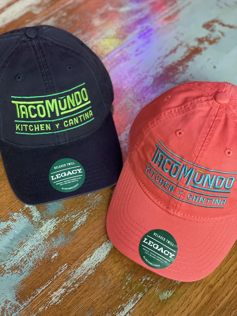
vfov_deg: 36.8
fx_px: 475
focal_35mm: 52
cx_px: 118
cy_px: 158
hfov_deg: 28.0
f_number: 2
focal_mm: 6
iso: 250
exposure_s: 1/40
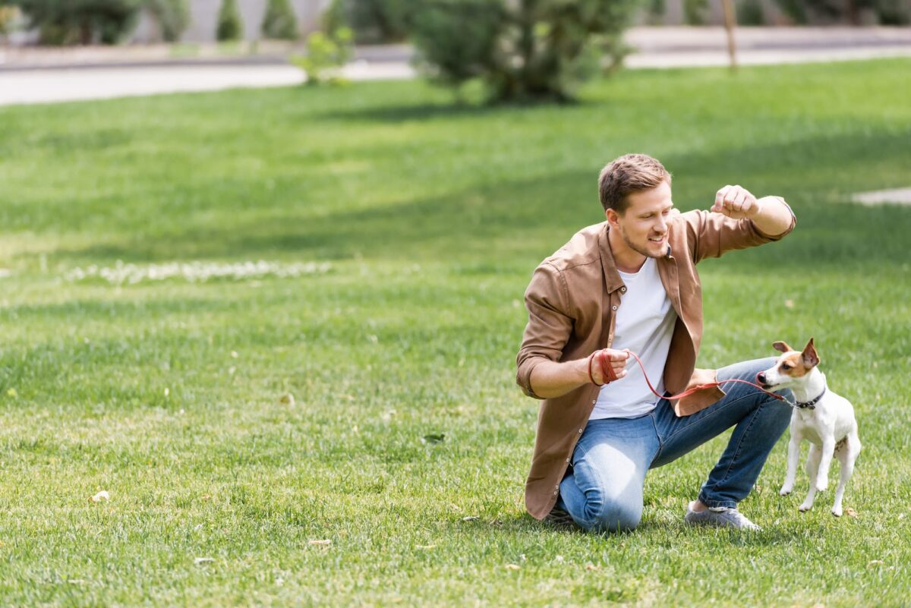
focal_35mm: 200
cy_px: 304
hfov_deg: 10.3
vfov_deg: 6.9
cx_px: 456
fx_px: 5063
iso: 400
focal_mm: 200
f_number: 4
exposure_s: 1/1000
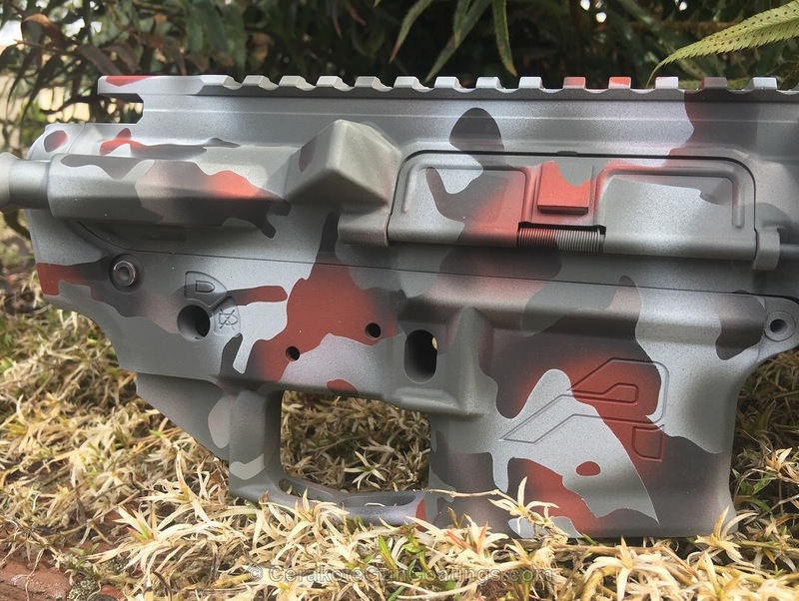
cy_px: 300
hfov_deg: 61.6
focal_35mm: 29
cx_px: 400
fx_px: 670
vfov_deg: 48.3
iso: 25
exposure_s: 1/139
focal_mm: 4.15
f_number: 2.2
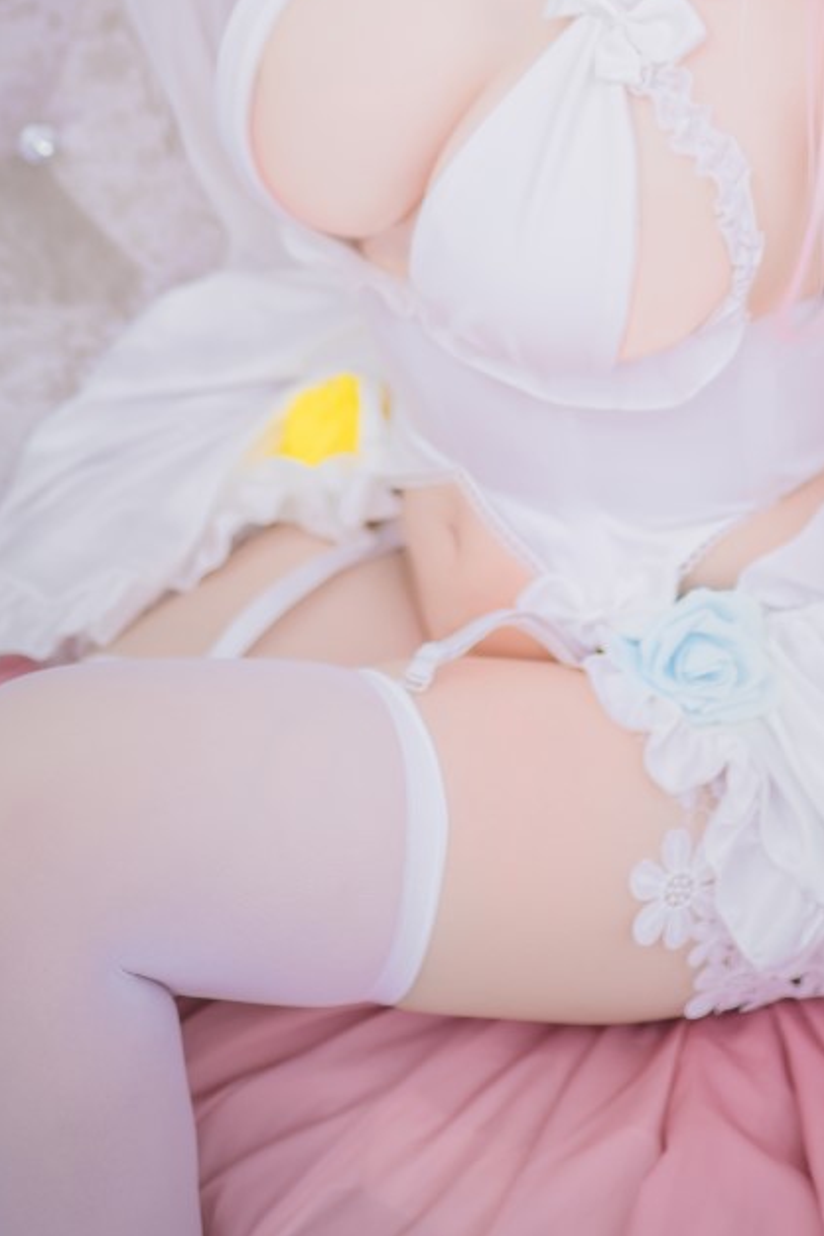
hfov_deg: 20.2
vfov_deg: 28.7
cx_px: 580
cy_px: 89
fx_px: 2300
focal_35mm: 67
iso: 100
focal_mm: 35
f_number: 2
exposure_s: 1/125
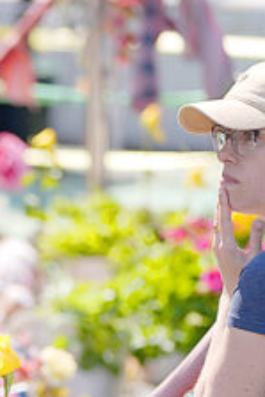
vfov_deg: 4.7
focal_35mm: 440
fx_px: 4850
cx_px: -55
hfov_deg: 3.1
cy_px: 340
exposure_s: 1/2500
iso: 200
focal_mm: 131
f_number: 2.8
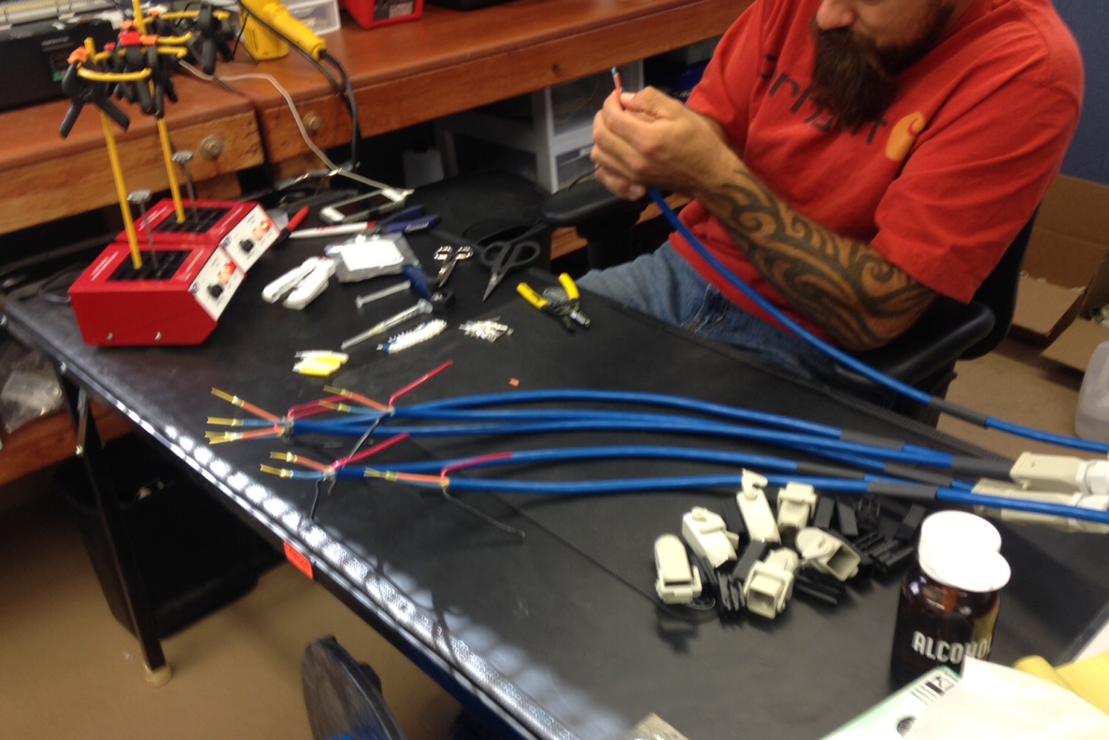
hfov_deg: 51.9
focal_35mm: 37
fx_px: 1140
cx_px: 551
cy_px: 394
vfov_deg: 35.9
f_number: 2.4
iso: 50
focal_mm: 4.12
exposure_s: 1/24
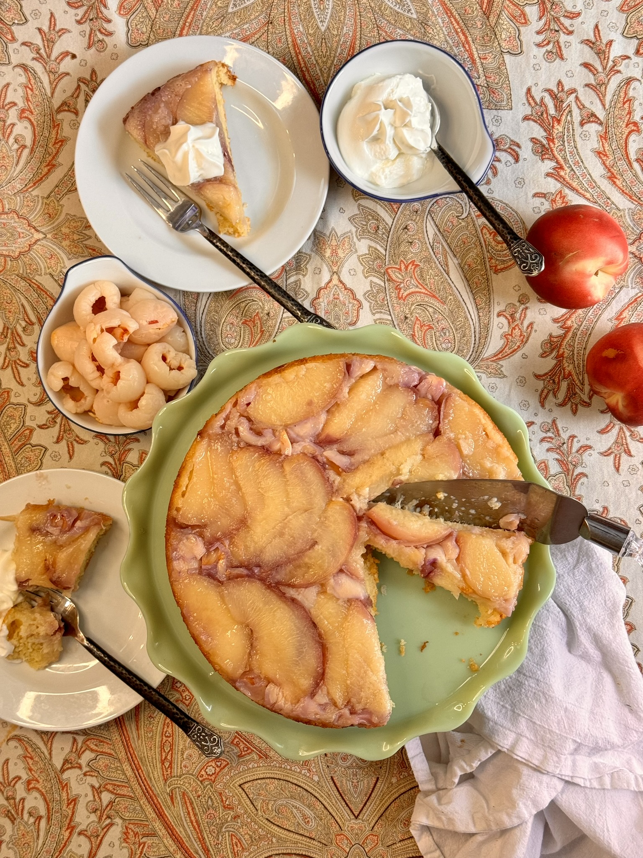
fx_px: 1189
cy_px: 429
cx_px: 322
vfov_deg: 39.7
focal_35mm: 48
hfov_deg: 30.3
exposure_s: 1/60
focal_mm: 6.76
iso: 80
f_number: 1.78
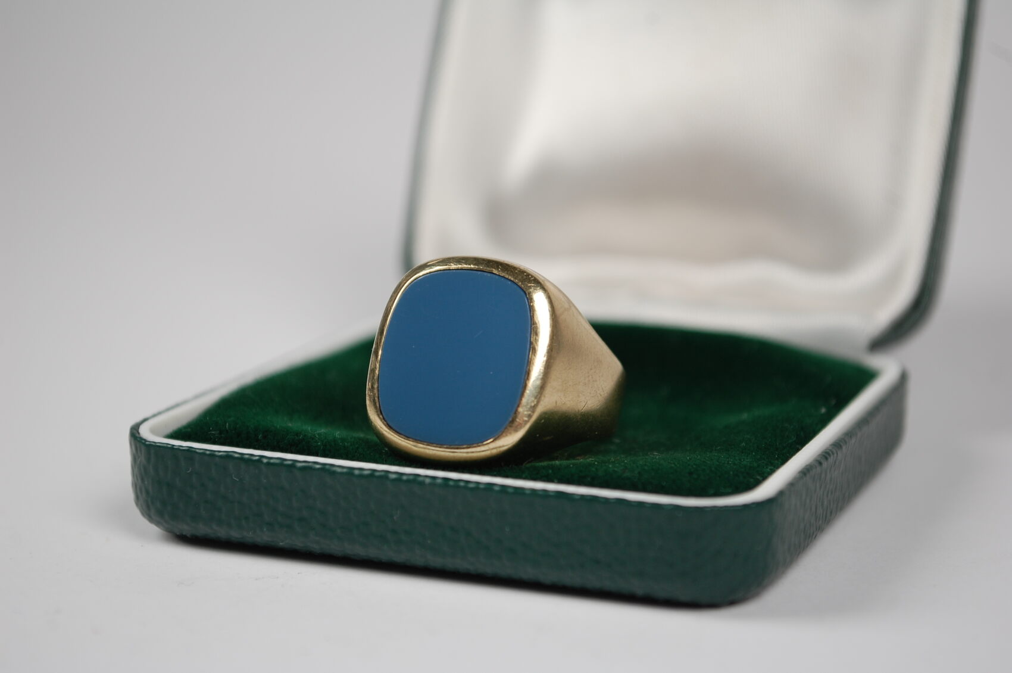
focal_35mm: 82
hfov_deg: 24.6
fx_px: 2317
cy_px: 336
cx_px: 506
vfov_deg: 16.5
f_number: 6.3
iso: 200
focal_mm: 55
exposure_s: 1/160
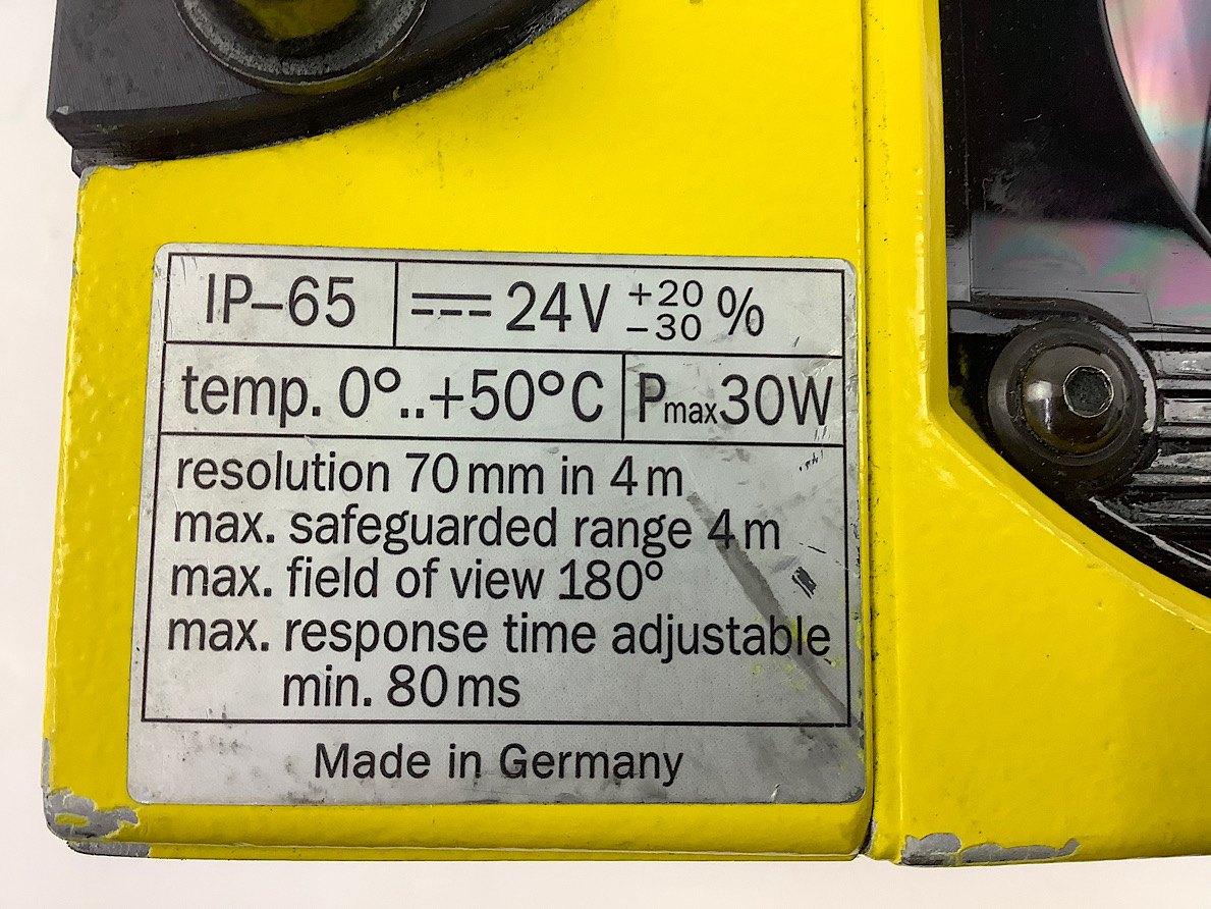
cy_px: 454
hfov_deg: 58.3
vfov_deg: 45.4
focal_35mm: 31
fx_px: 1085
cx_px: 606
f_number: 2.4
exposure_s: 1/50
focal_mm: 3.3
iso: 50
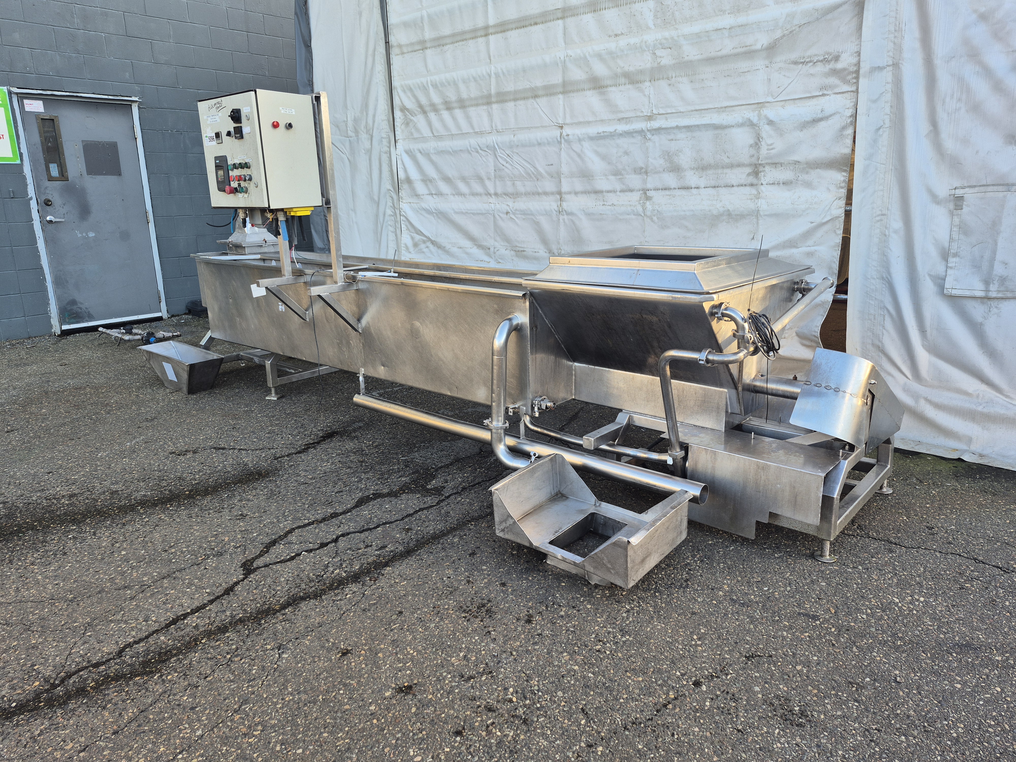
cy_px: 381
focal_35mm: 23
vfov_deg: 58.9
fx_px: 675
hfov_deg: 73.9
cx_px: 508
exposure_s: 1/180
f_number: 1.8
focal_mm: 5.4
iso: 40
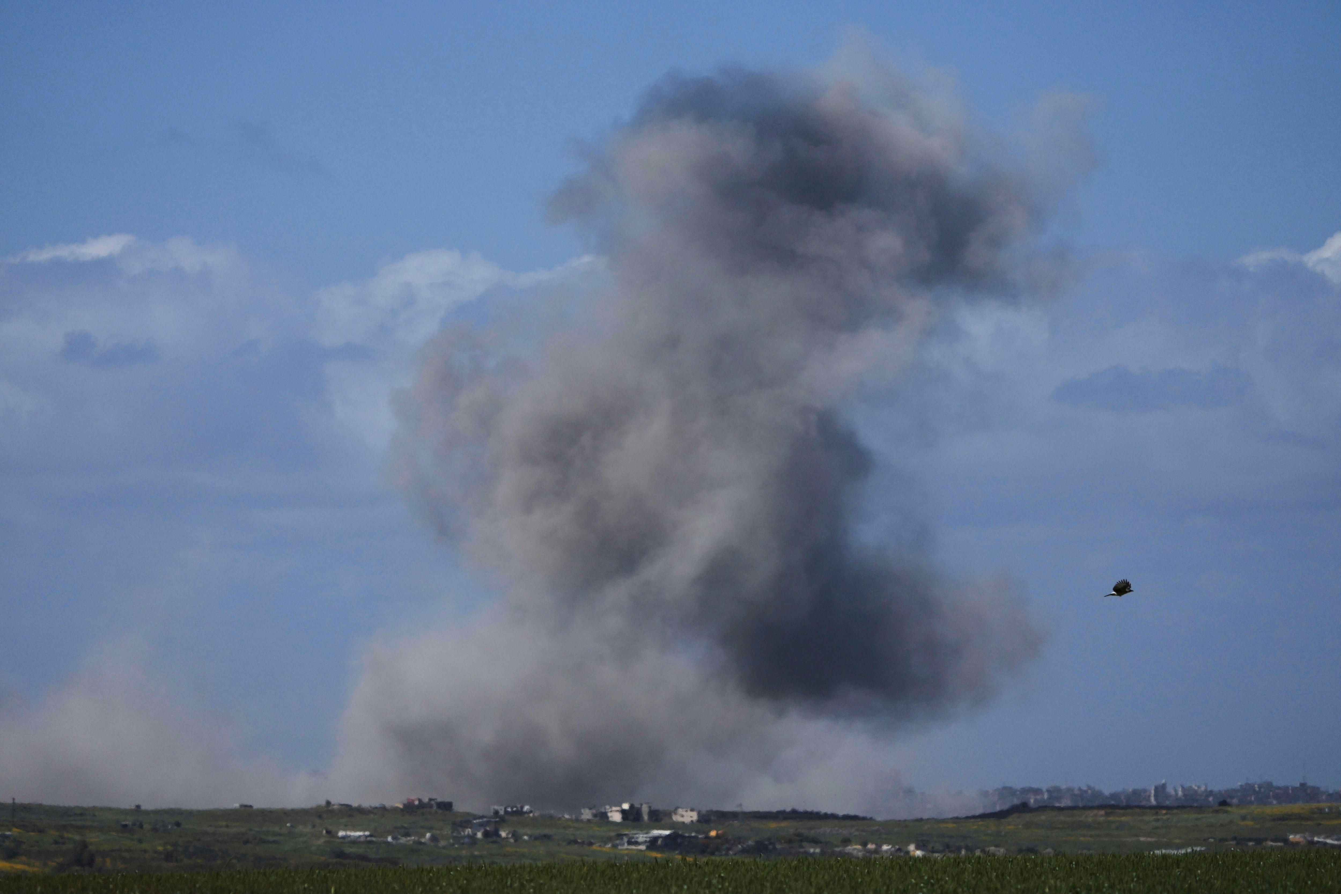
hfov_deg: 8.4
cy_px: 447
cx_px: 670
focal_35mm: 245
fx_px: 9125
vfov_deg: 5.6
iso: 400
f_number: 6.3
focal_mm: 245
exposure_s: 1/10000
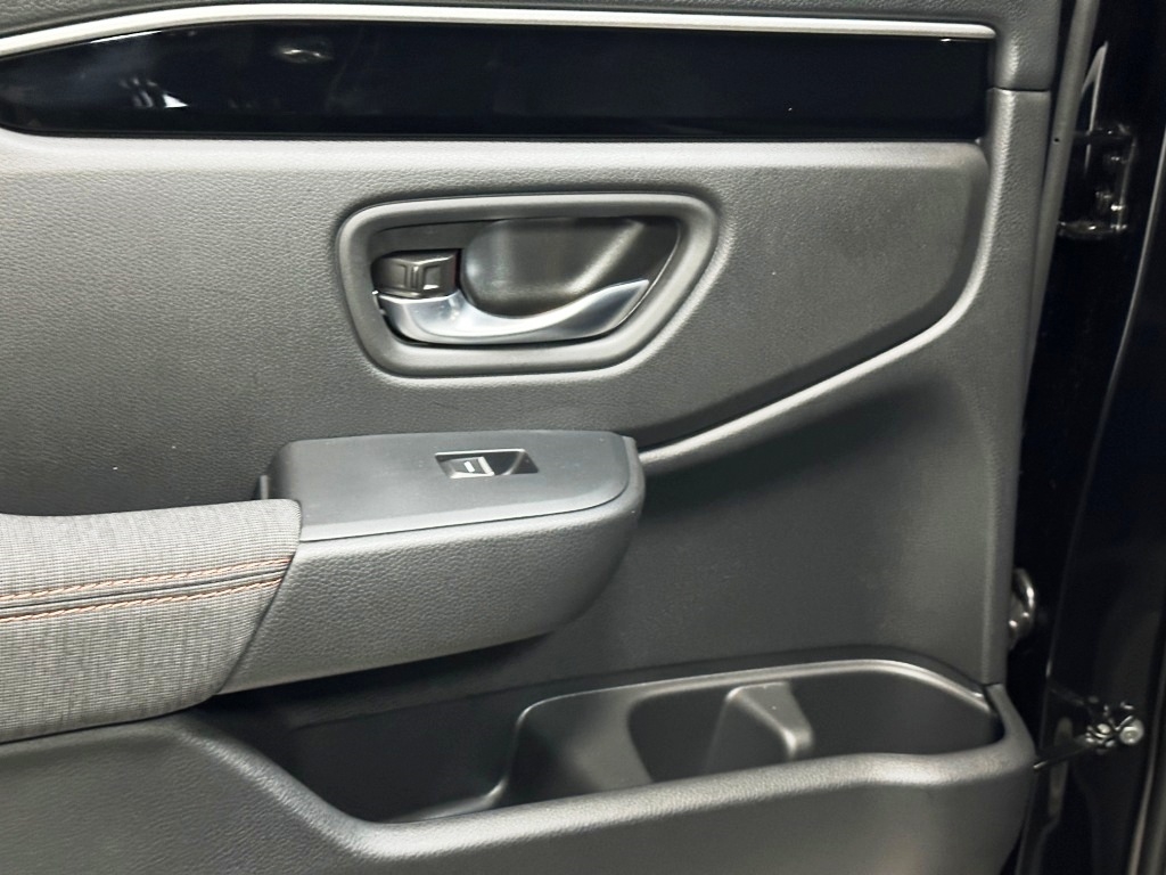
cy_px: 438
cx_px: 583
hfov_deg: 39.7
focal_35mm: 48
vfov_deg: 30.3
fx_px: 1617
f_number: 1.78
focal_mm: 6.86
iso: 640
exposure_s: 1/24
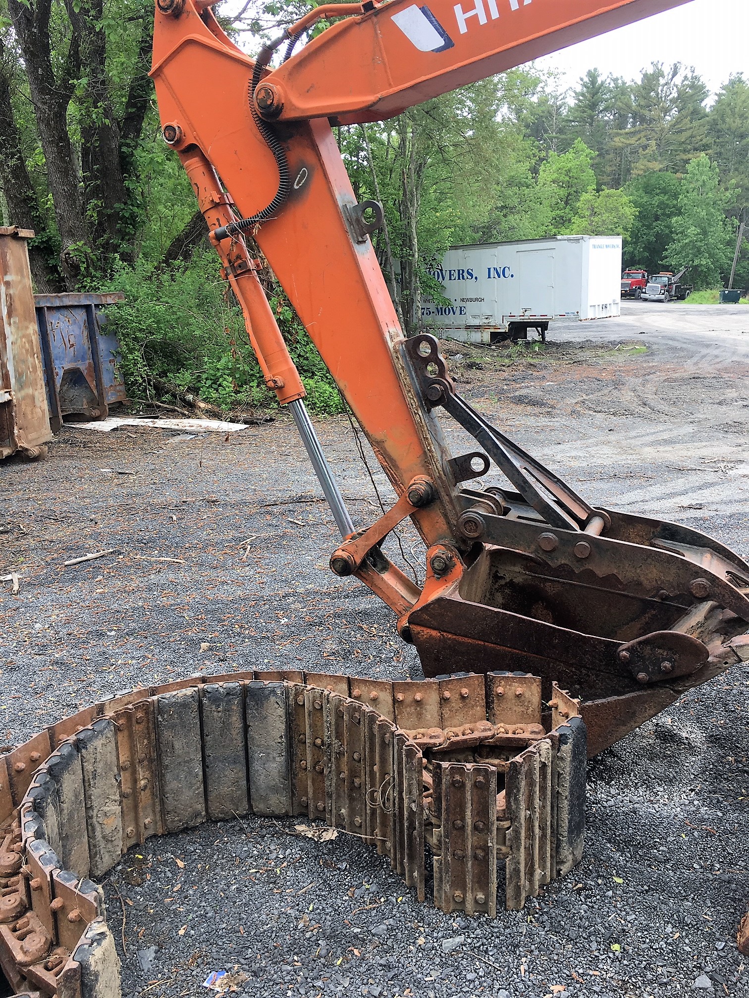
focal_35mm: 29
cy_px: 499
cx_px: 374
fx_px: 837
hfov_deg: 48.2
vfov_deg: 61.7
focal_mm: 4.15
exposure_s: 1/272
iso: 25
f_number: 2.2
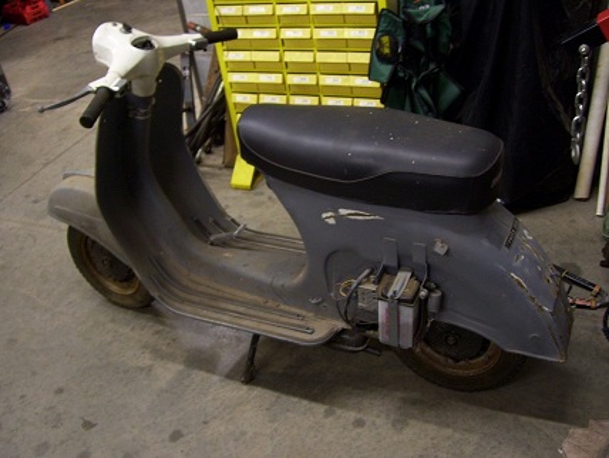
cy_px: 229
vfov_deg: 39.7
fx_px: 634
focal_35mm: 36
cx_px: 304
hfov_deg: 51.3
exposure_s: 1/8
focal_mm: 6
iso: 160
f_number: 2.7
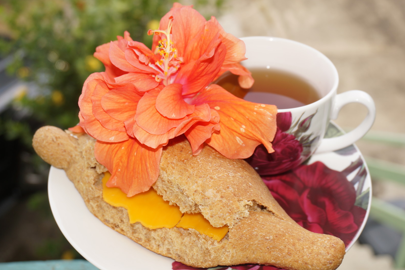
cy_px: 133
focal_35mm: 49
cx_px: 204
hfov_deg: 40.3
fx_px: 551
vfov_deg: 27.5
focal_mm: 32
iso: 100
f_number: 5.6
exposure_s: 1/80
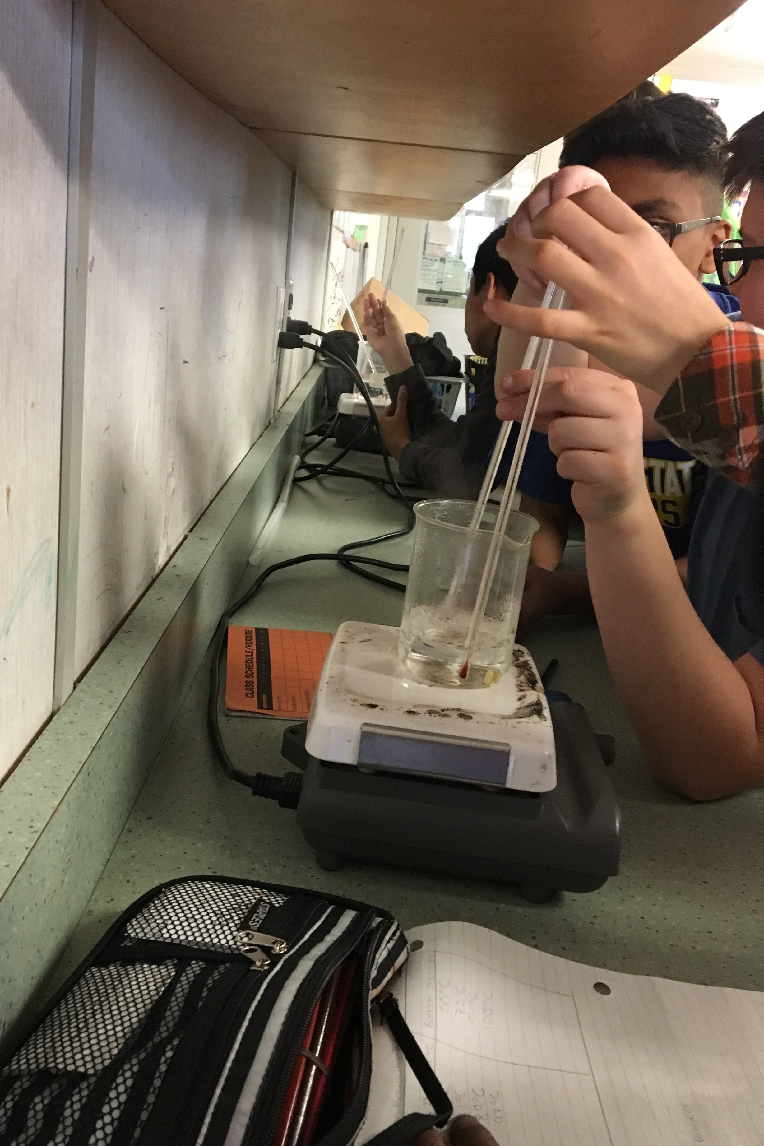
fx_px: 1050
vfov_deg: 57.2
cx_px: 311
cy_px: 593
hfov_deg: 39.8
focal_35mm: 33
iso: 200
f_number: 2.2
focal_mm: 4.15
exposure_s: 1/30
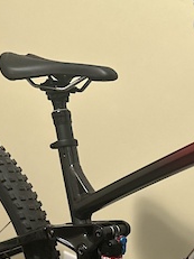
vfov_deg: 21.3
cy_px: 341
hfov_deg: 17.3
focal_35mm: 83
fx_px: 621
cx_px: 201
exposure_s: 1/60
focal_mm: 6.86
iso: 500
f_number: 1.78
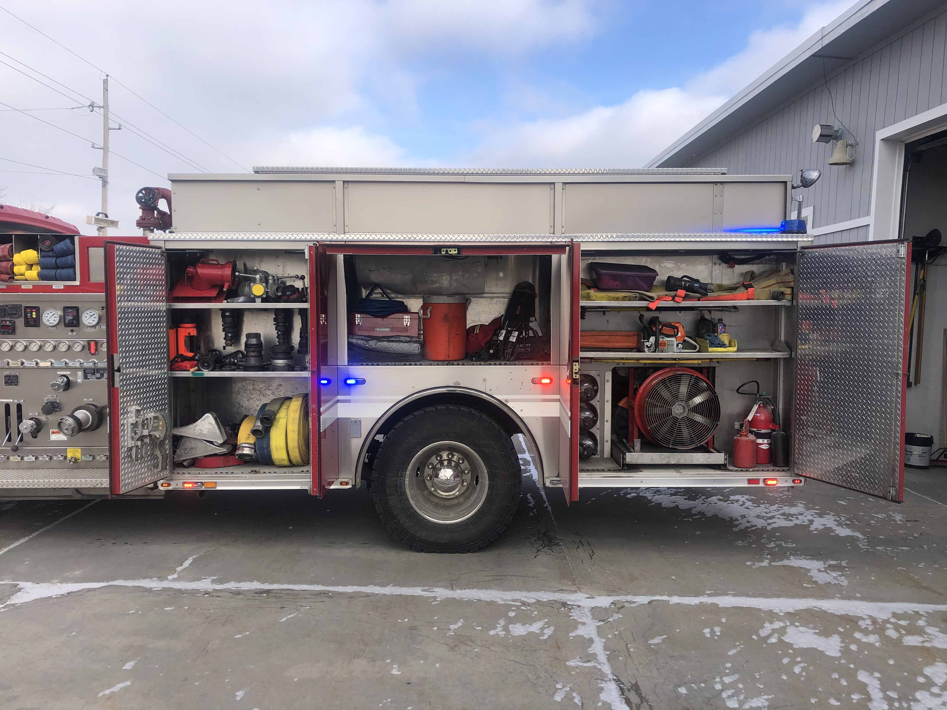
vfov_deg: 49.7
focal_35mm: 28
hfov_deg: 63.4
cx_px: 474
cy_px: 355
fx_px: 766
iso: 20
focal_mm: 4
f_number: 1.8
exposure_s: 1/1056
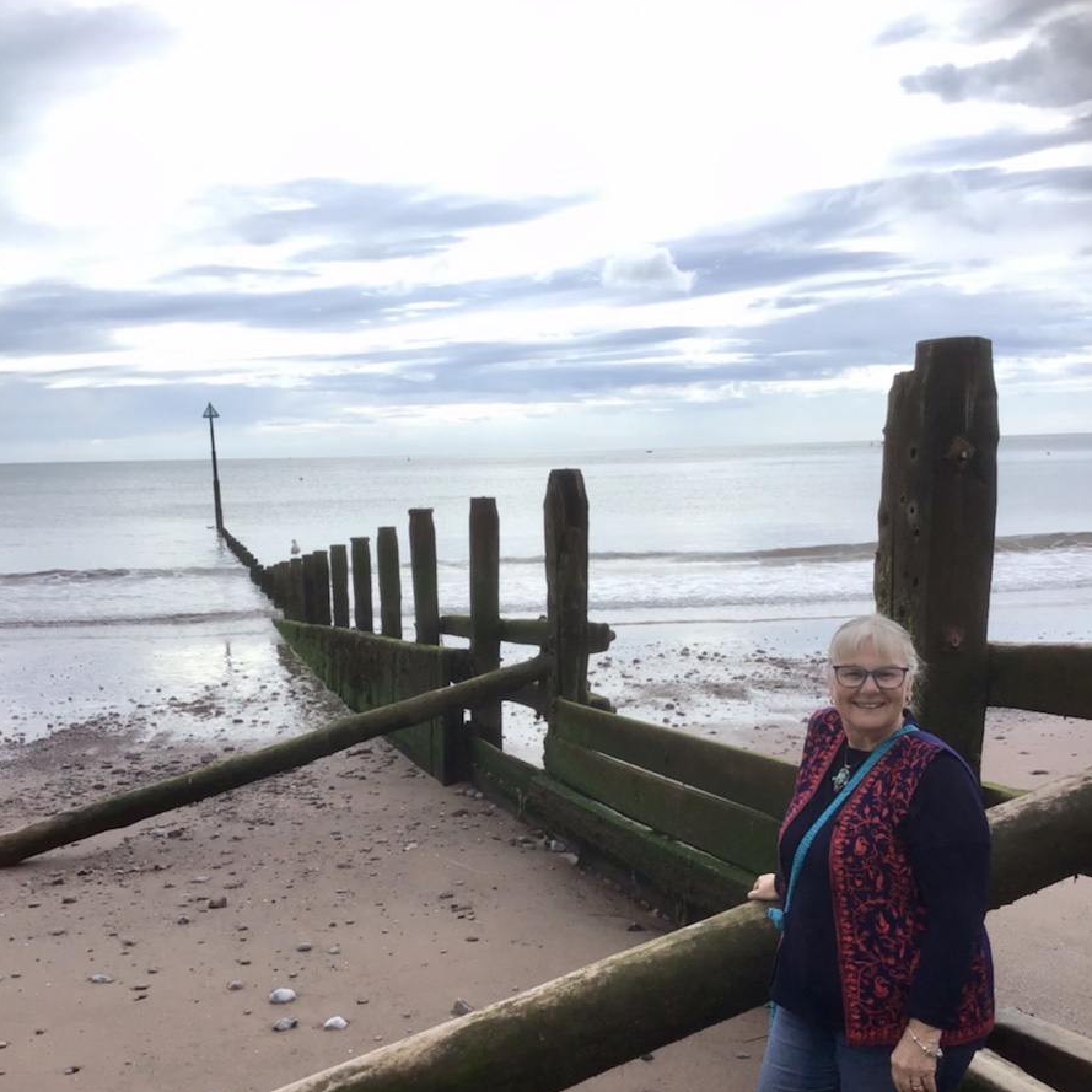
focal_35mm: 37
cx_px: 549
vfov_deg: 44.6
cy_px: 683
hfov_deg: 44.9
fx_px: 1321
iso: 25
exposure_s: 1/849
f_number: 2.4
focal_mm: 3.3
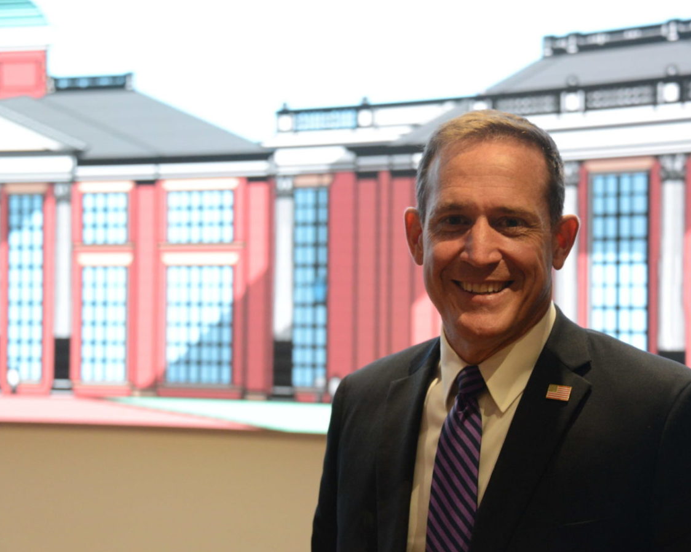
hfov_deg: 25.0
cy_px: 280
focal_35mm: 76
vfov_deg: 20.2
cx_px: 396
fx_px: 1554
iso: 3200
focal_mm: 65
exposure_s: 1/200
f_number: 4.8
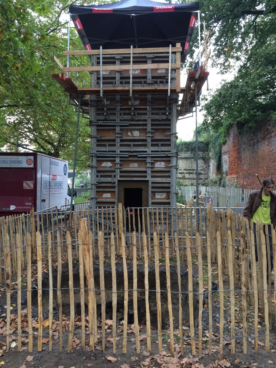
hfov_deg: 45.4
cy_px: 178
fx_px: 330
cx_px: 134
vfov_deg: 58.3
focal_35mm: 31
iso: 50
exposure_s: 1/30
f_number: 2.2
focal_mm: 4.12
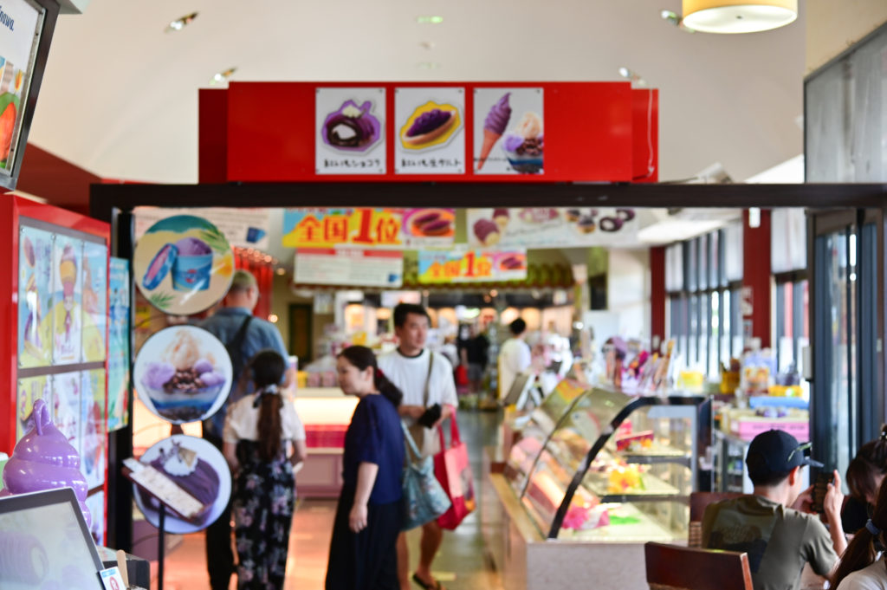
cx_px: 444
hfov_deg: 31.0
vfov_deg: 20.9
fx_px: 1600
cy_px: 295
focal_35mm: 65
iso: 180
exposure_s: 1/60
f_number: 4
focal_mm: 65
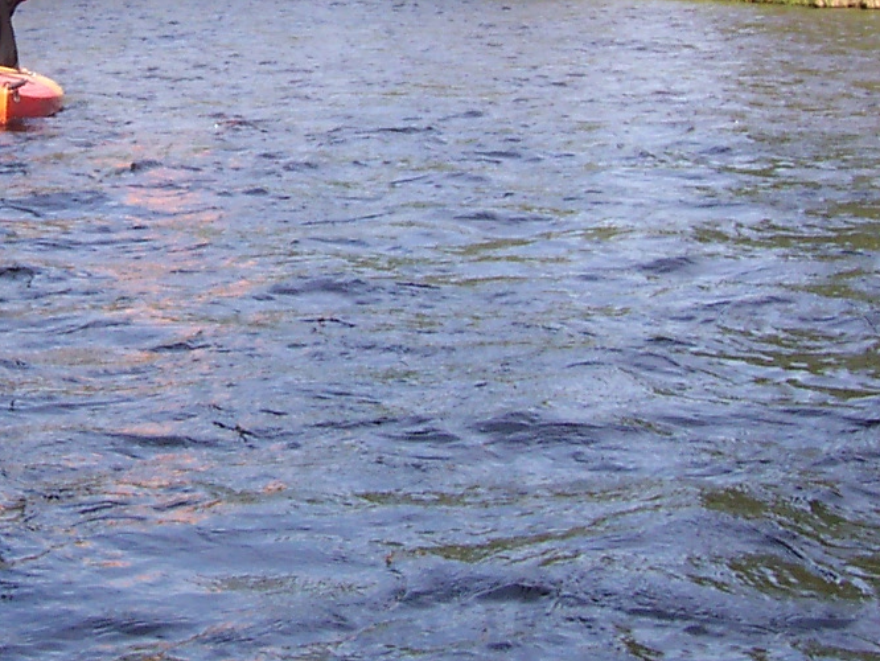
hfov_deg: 20.7
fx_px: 2340
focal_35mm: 92
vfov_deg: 15.8
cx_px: 36
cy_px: 46
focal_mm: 5.6
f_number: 5.6
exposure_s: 1/180
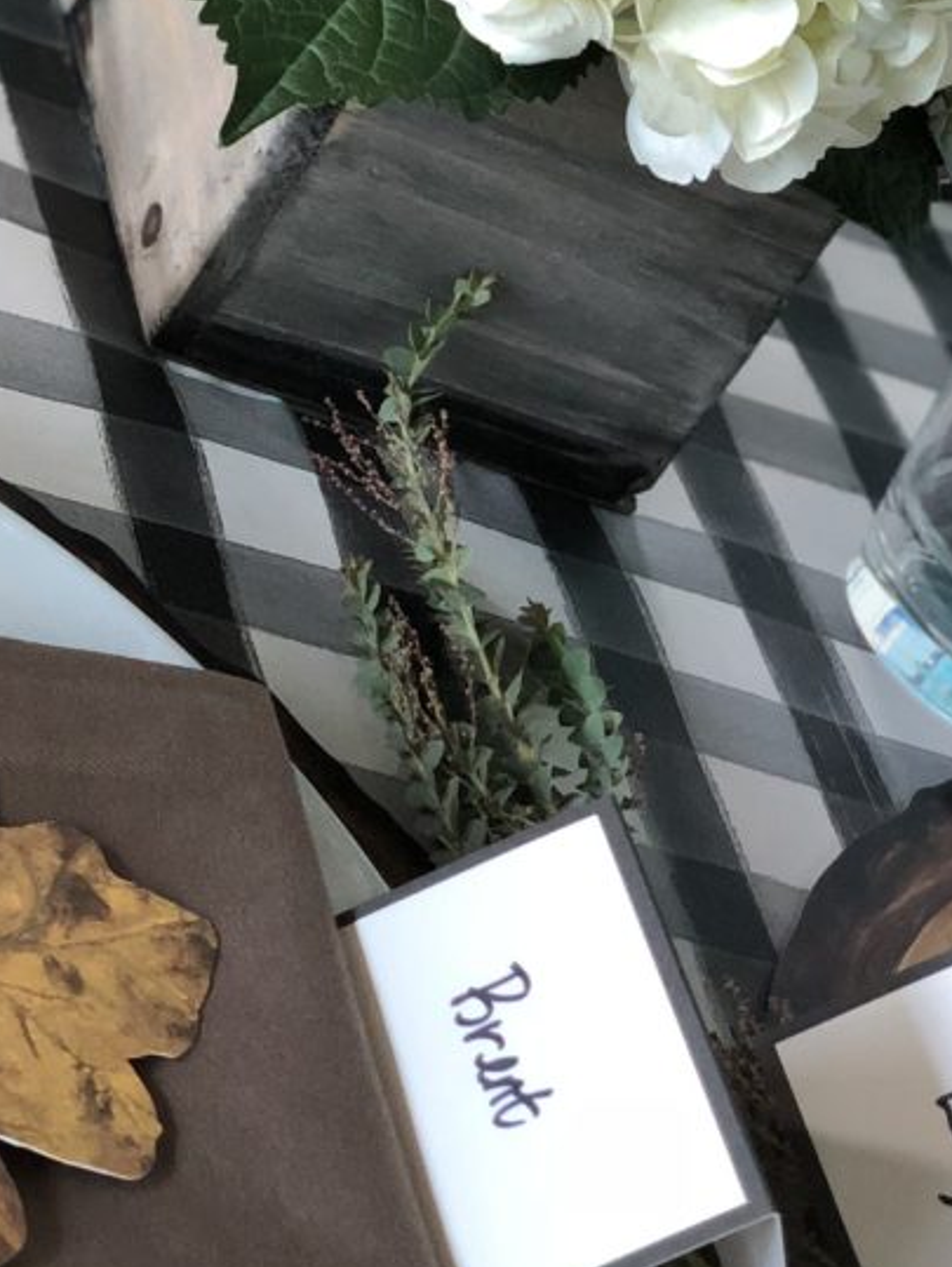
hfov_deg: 11.6
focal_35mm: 126
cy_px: -98
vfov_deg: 15.3
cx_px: -71
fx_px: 4615
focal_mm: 6
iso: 125
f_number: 2.4
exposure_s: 1/60
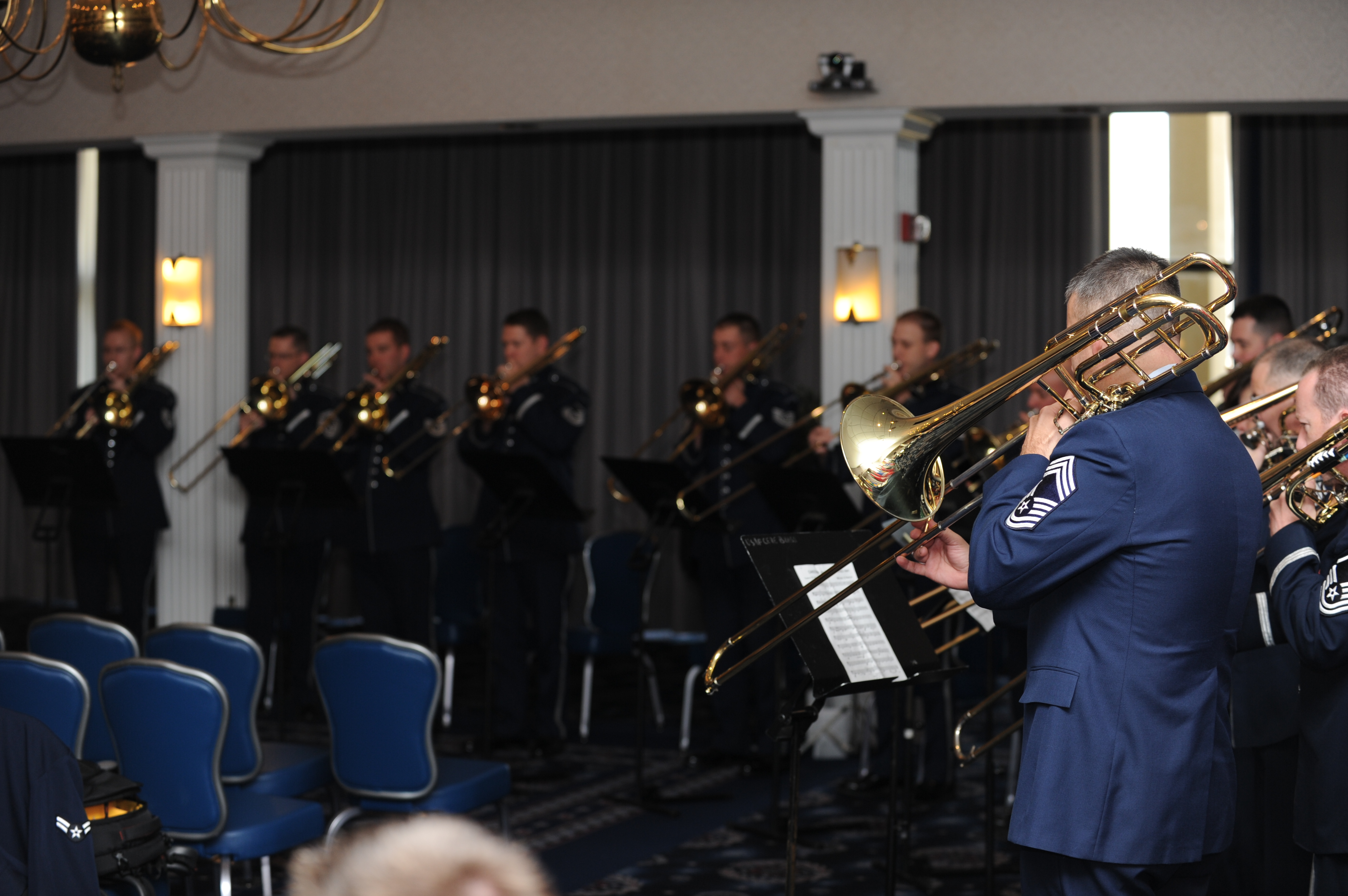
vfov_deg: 19.4
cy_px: 448
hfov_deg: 28.9
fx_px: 2619
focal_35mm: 70
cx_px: 674
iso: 500
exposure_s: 1/200
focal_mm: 70
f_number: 3.5
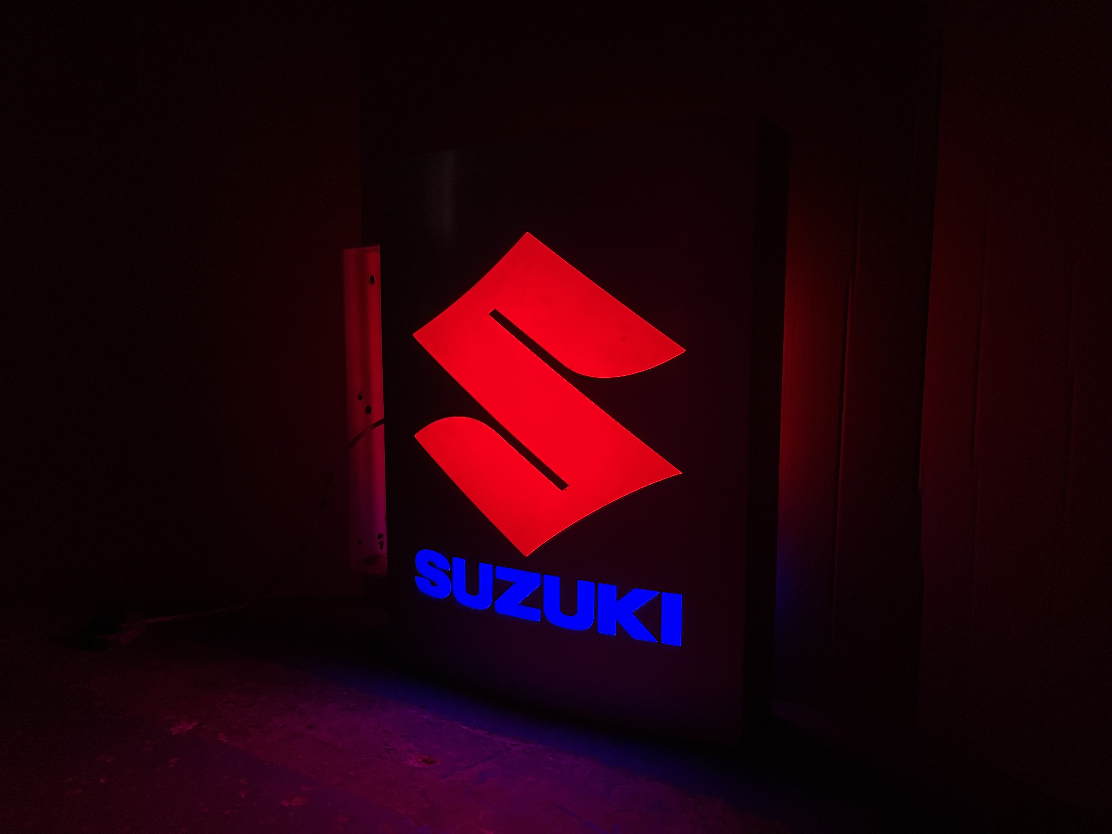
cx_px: 556
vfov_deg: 53.1
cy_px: 417
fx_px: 835
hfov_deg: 67.3
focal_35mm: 26
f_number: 1.6
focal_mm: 5.1
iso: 125
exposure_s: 1/87
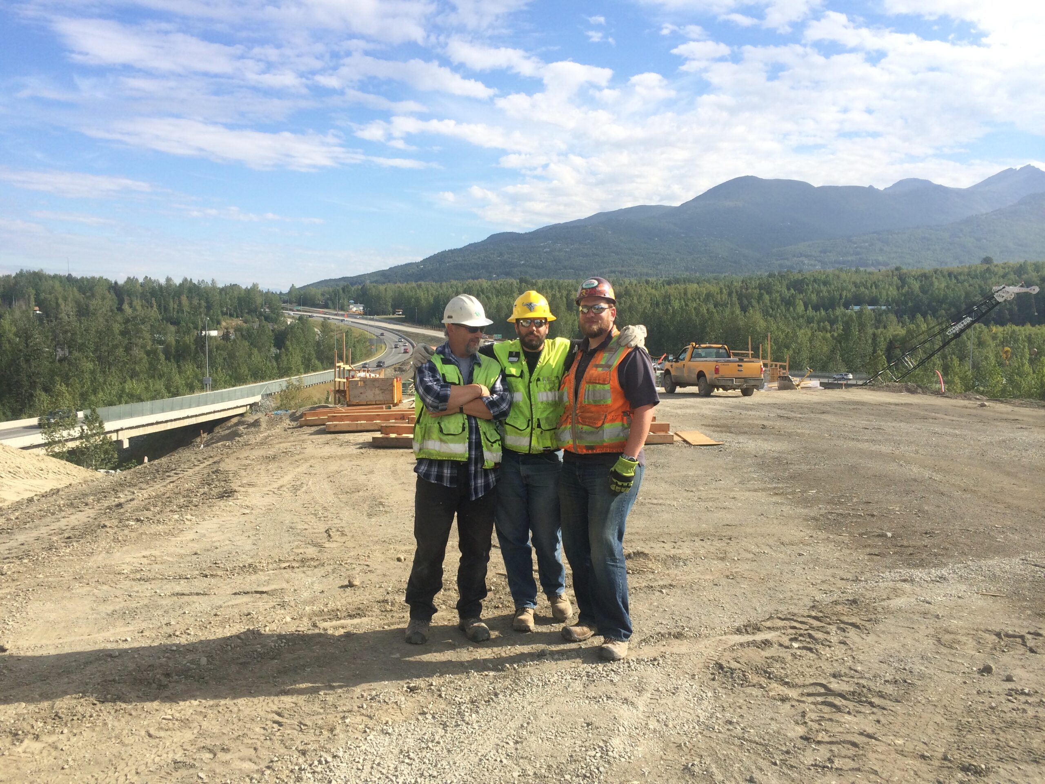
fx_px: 906
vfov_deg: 46.8
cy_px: 392
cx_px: 522
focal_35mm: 30
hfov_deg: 60.0
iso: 40
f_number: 2.2
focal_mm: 4.12
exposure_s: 1/1466
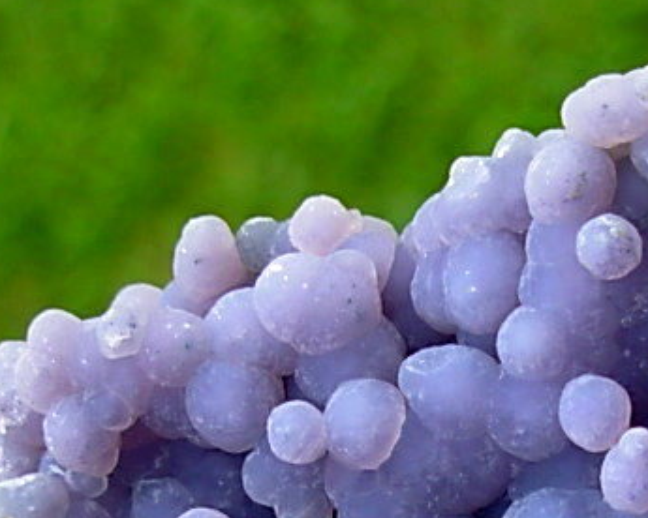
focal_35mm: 110
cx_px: 635
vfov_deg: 13.5
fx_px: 2110
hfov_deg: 17.1
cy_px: 653
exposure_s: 1/203
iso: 50
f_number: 2.9
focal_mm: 6.3
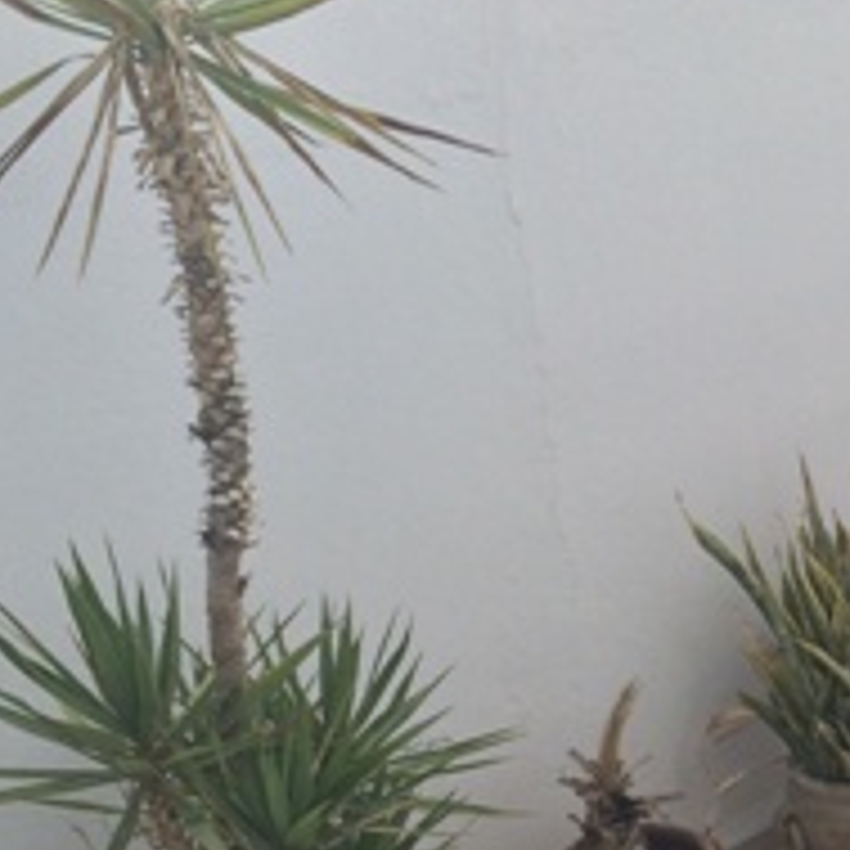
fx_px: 2500
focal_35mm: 90
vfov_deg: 18.7
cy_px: 868
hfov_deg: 17.8
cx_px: 1174
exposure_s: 1/488
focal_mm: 4.12
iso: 32
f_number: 2.2
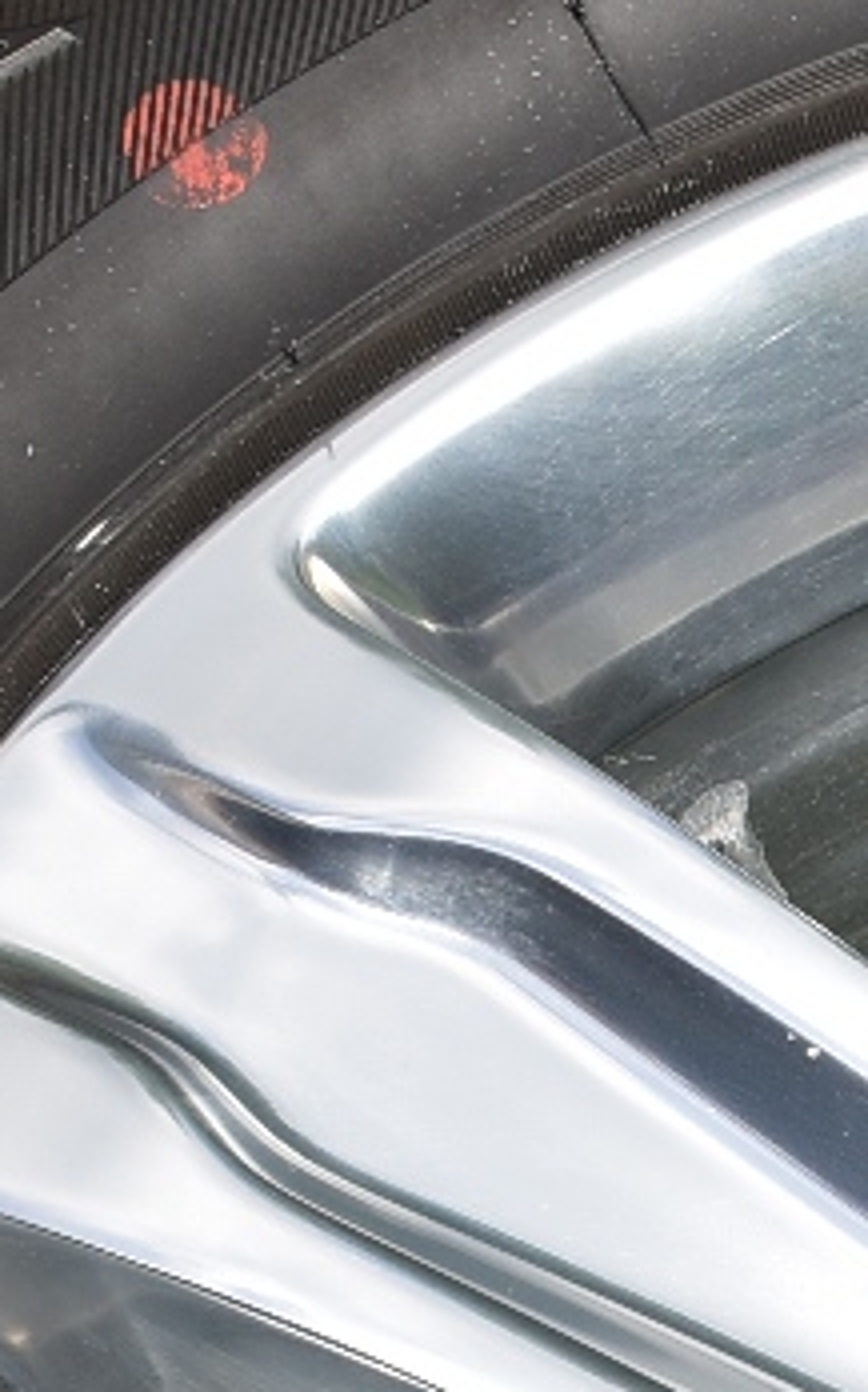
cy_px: 1828
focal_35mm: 250
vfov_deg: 8.3
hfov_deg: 5.2
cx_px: 1684
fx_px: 9478
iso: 100
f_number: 10
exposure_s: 1/160
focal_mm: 38
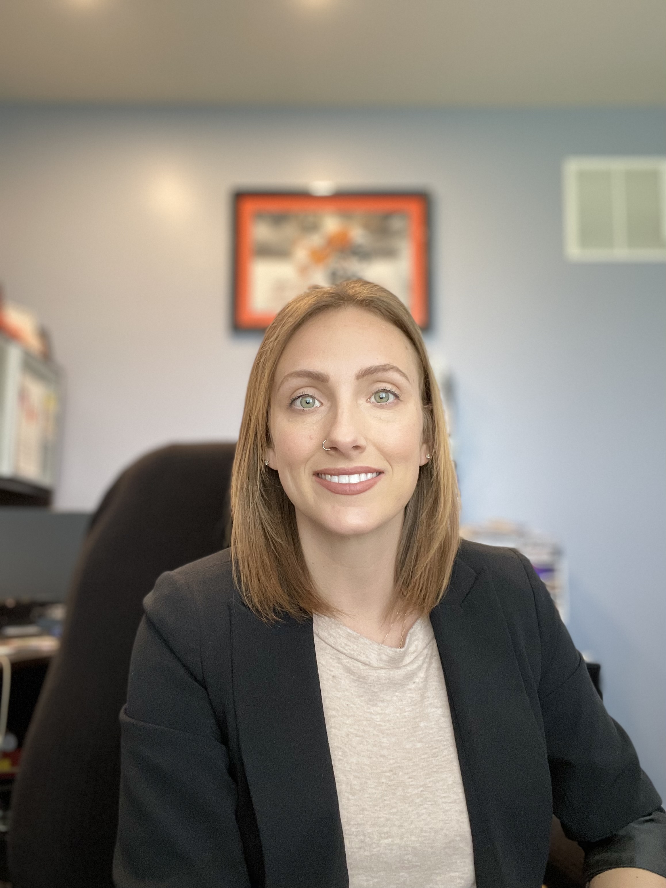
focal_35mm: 30
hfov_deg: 46.8
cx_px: 333
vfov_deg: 60.0
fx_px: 770
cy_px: 444
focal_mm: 2.71
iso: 250
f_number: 2.2
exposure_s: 1/40
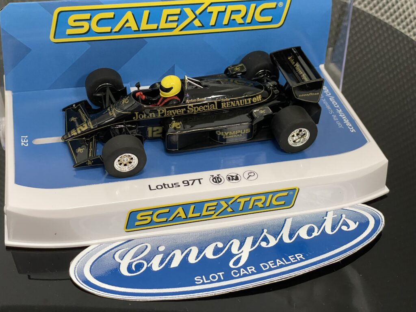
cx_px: 208
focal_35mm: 52
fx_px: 625
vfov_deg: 28.0
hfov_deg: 36.8
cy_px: 156
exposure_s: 1/60
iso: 400
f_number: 2
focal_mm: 6
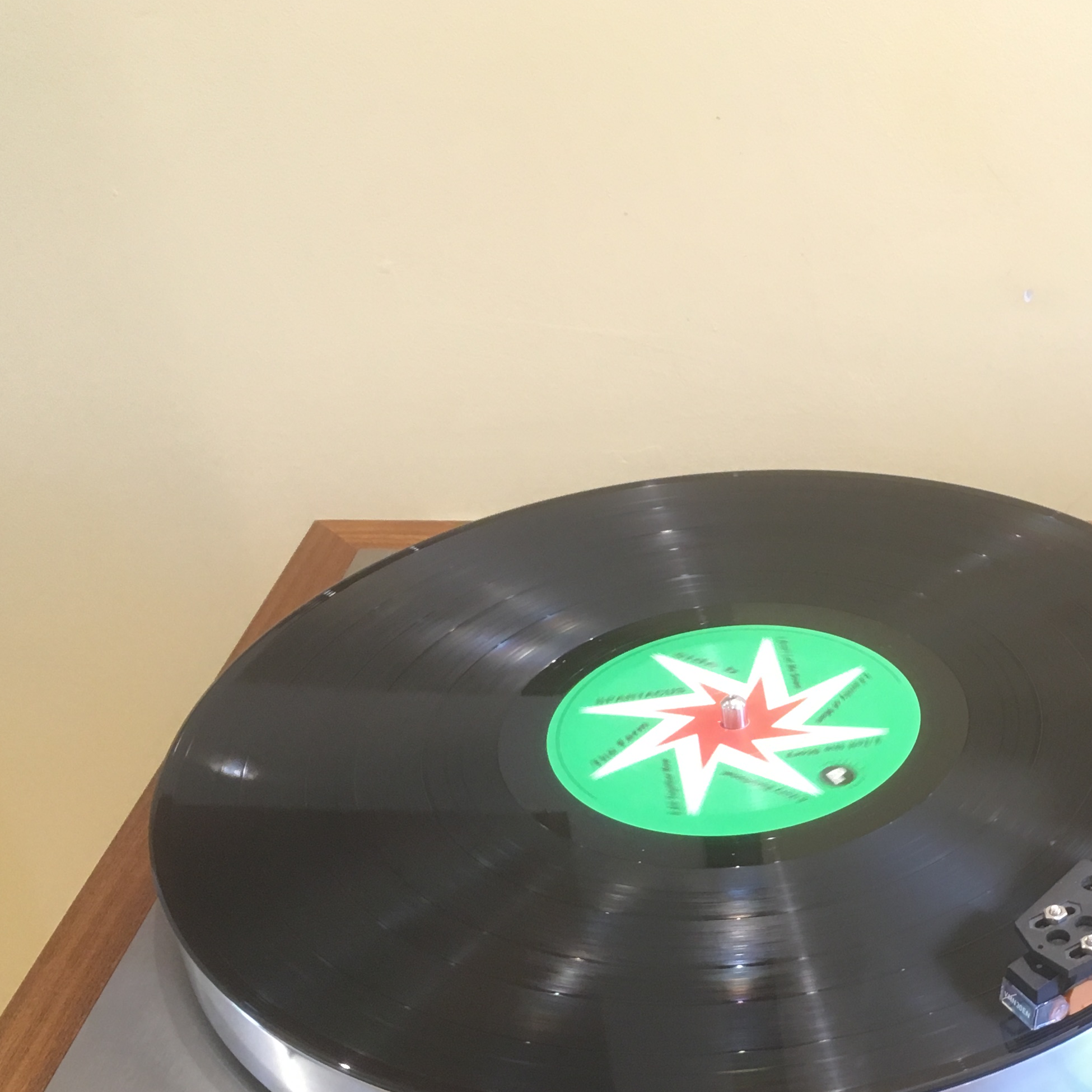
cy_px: 776
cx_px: 954
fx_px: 1892
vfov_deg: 31.8
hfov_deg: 30.9
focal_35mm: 53
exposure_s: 1/33
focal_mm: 4.15
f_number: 2.2
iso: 125
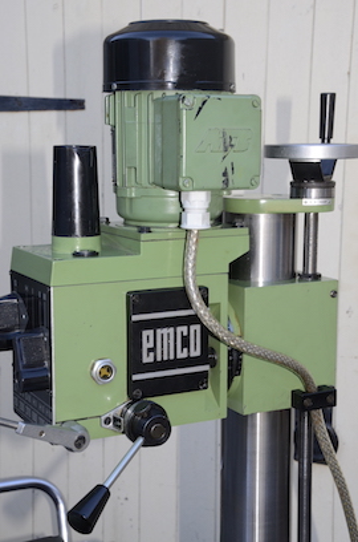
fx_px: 945
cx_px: 179
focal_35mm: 63
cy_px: 271
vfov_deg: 32.0
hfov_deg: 21.5
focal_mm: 42
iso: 640
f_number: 13
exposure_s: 1/60
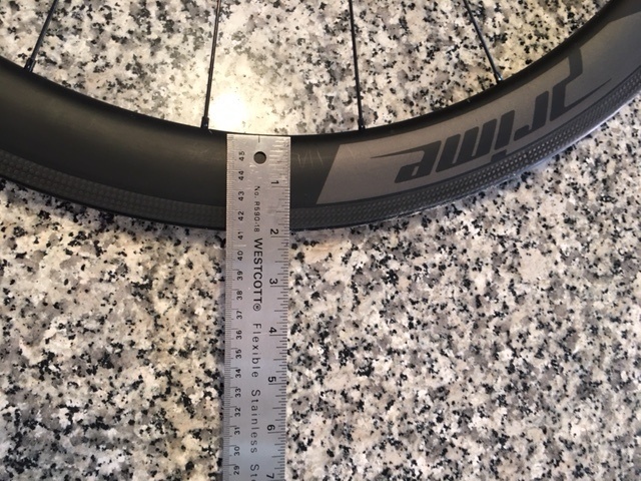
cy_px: 240
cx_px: 320
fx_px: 537
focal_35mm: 29
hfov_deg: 61.7
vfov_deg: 48.2
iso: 100
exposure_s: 1/30
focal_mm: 4.15
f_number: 2.2
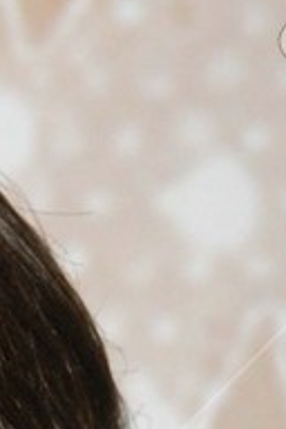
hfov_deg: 1.6
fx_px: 9981
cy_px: 931
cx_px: -315
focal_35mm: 838
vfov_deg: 2.4
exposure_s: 1/160
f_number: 6.3
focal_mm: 105
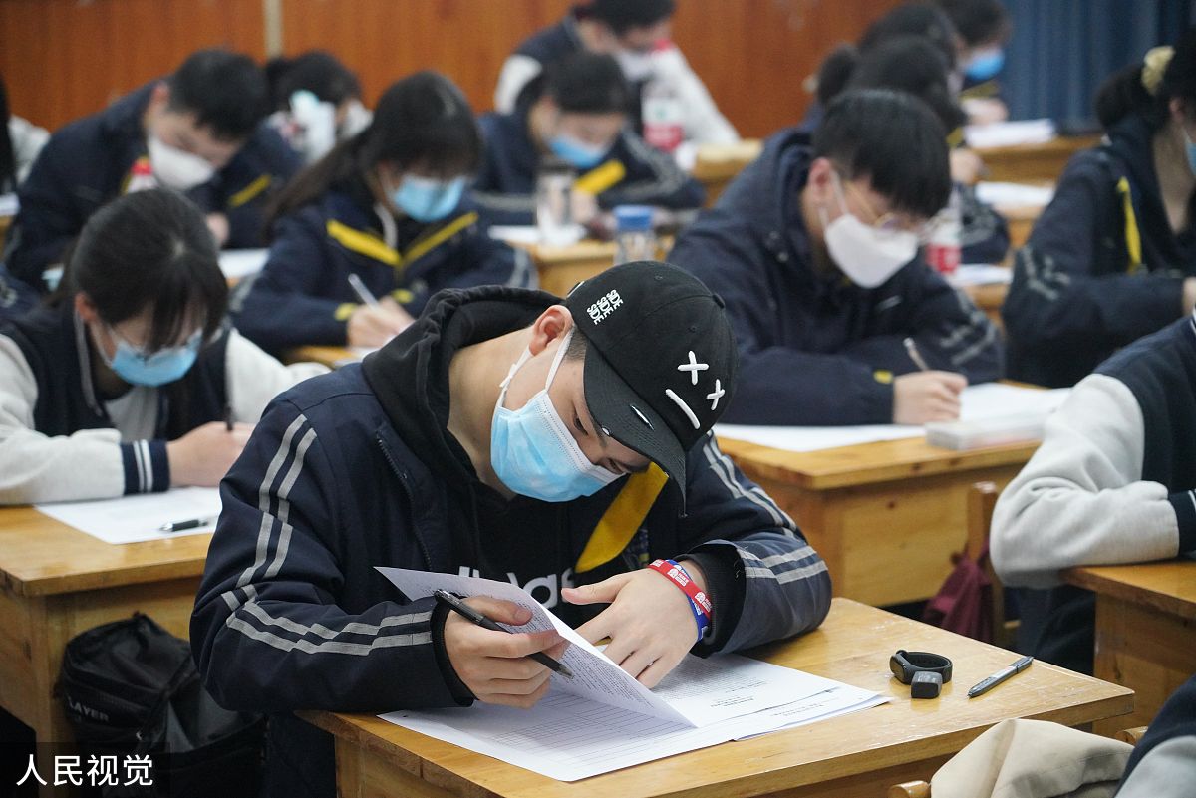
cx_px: 598
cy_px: 399
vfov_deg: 15.4
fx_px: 2958
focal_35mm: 89
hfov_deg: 22.9
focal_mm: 89
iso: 10000
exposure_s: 1/250
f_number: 4
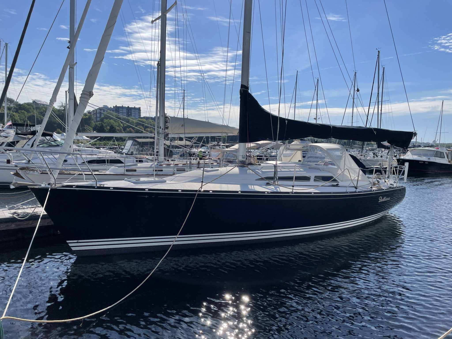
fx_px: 339
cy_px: 170
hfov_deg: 67.3
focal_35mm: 26
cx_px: 226
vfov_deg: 53.1
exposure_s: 1/8403
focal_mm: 4.2
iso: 32
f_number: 1.6
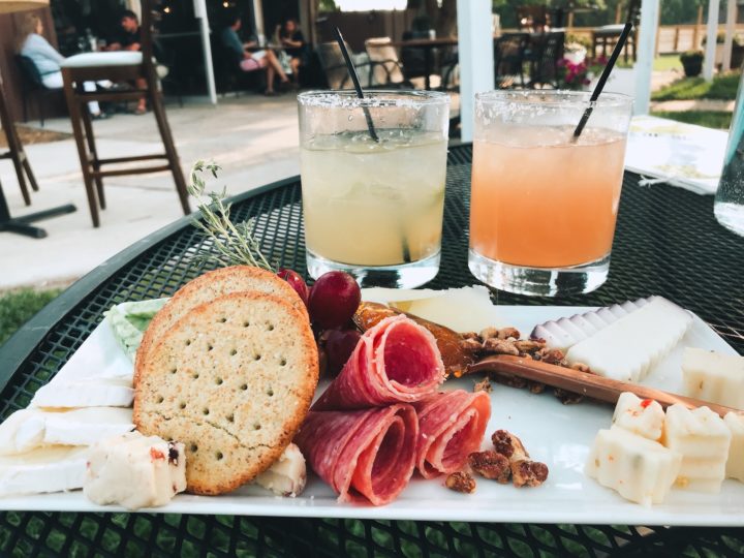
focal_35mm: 28
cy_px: 279
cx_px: 372
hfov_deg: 63.4
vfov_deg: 49.7
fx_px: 602
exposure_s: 1/535
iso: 20
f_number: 1.8
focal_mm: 3.99
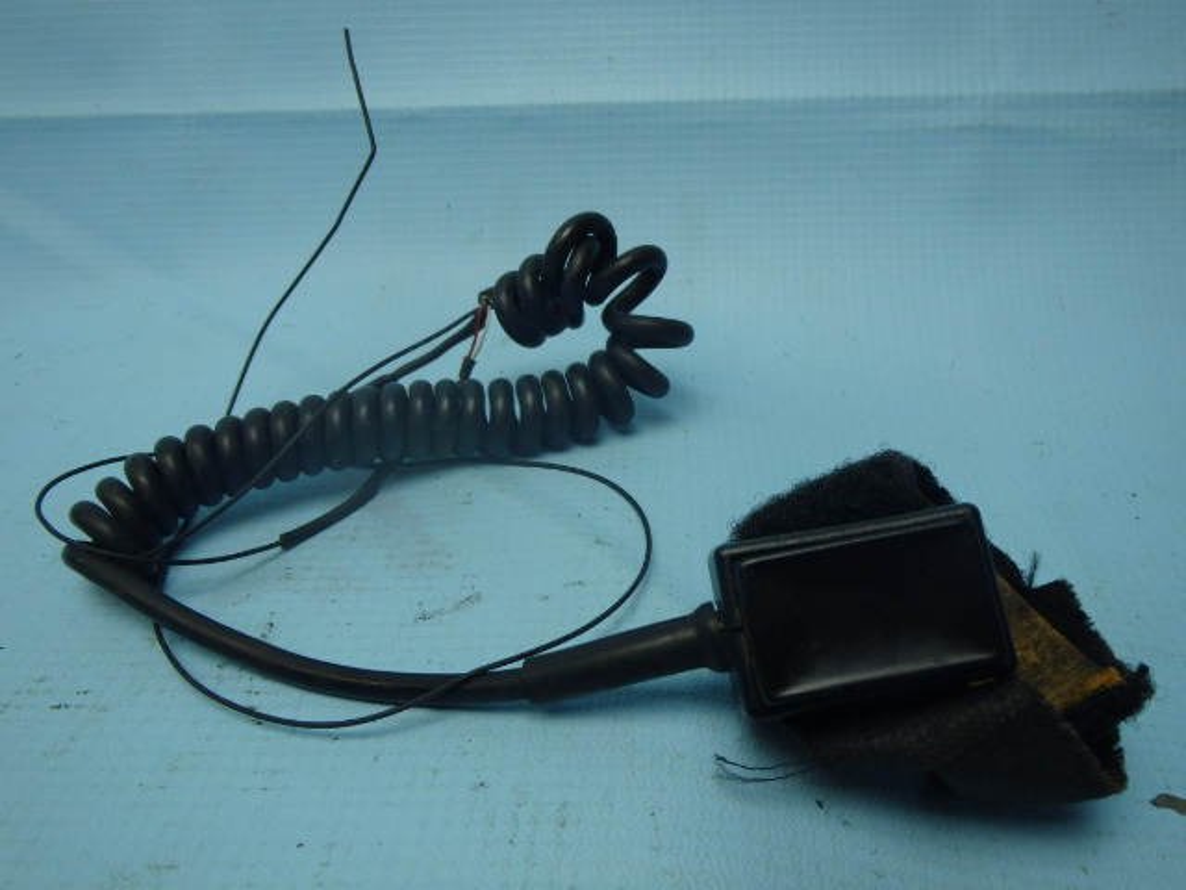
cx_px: 593
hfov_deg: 63.4
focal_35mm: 28
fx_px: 959
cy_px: 445
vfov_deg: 49.7
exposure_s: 1/60
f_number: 3.9
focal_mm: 5
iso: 160
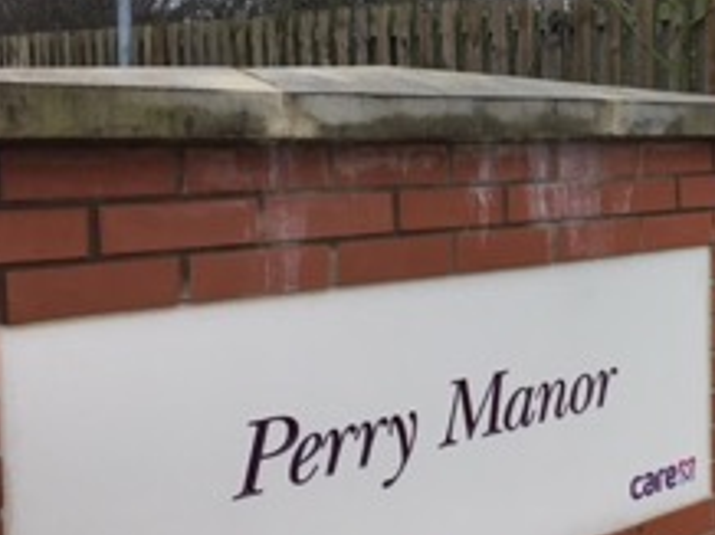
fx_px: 1155
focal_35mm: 56
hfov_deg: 32.4
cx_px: 663
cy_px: 212
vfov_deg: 26.0
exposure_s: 1/33
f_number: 2.2
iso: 32
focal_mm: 4.15
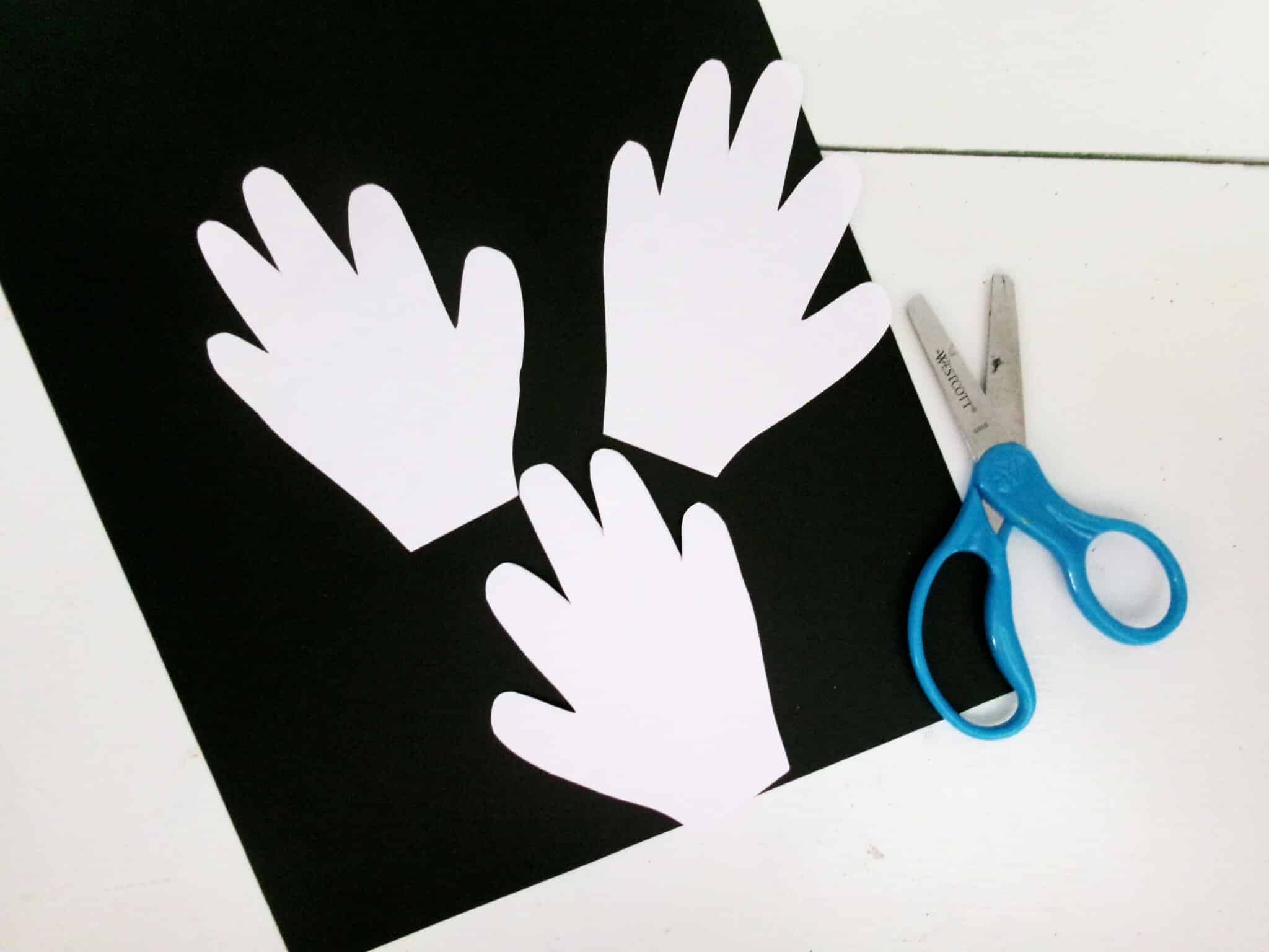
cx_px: 634
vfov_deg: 49.7
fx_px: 1026
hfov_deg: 63.4
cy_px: 476
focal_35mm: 28
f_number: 3.9
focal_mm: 5.1
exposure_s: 1/10
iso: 800
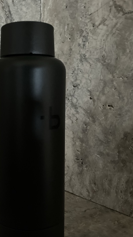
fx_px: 238
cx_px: 24
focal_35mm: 38
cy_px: 118
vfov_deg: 52.8
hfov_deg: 30.4
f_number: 1.6
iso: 1000
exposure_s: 1/25
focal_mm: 4.2
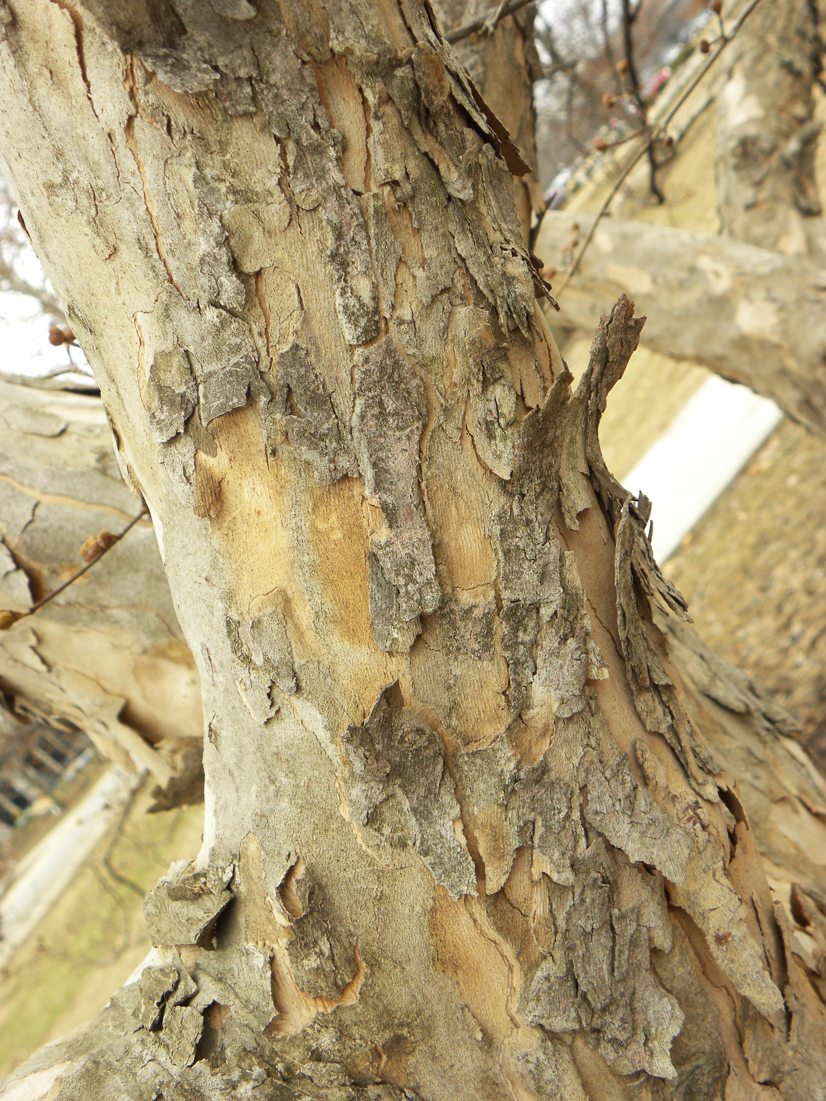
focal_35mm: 46
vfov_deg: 41.2
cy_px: 550
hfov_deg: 31.5
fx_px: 1464
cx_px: 413
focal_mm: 8.2
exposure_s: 1/166
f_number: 3.5
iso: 64
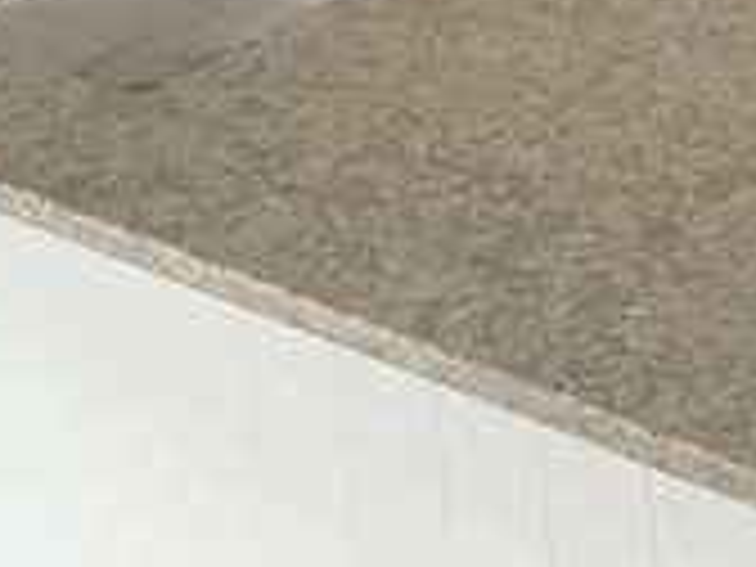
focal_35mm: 138
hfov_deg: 14.0
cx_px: 801
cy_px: -522
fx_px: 3014
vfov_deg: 10.0
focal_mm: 3
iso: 100
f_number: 1.8
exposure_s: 1/60
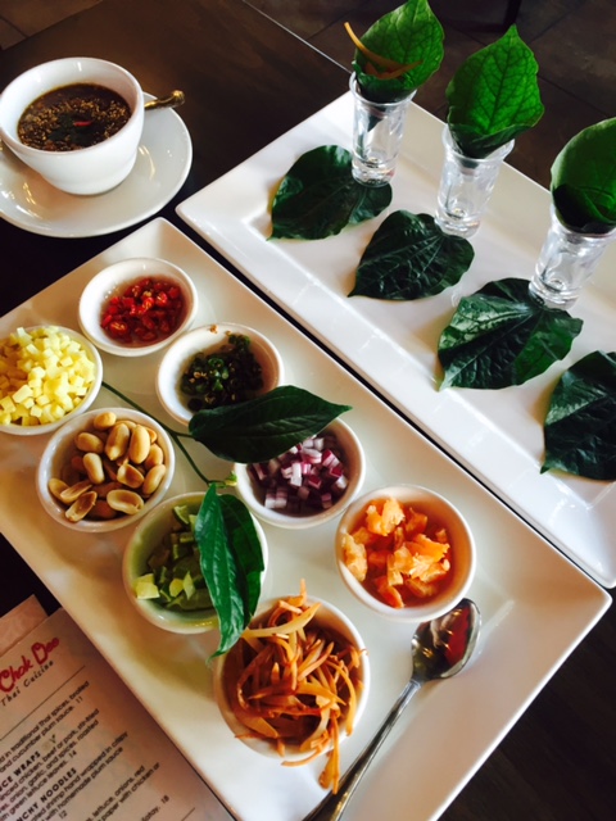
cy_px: 410
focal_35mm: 29
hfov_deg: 48.2
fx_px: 688
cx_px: 308
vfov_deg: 61.7
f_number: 2.2
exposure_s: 1/30
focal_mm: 4.15
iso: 64
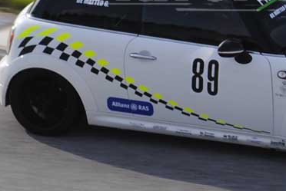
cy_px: -24
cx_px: 265
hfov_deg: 9.4
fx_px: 1728
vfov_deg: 6.3
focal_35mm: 217
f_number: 8
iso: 100
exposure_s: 1/250
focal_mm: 55
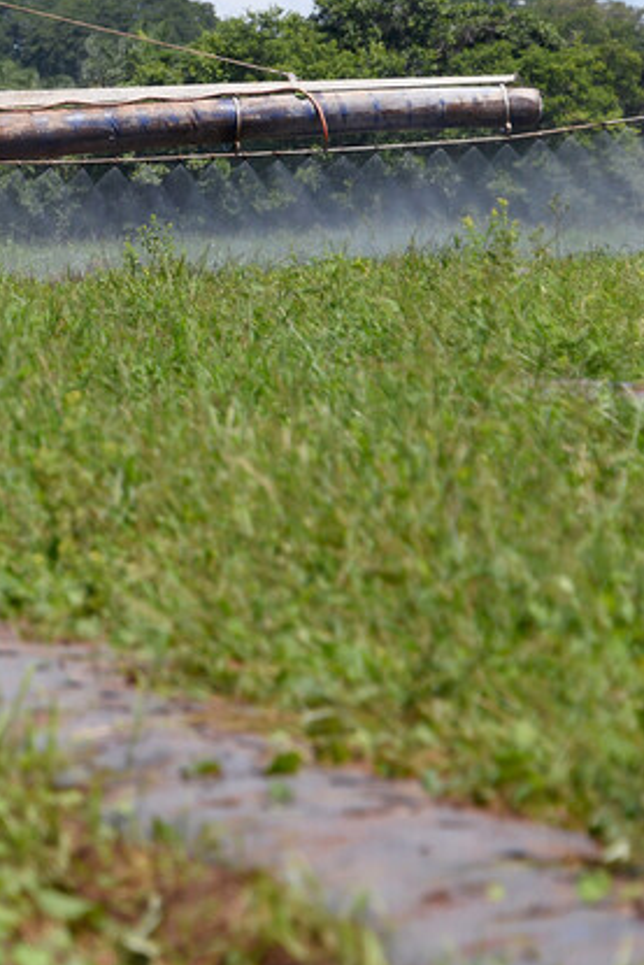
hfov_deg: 3.4
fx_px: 10938
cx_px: -377
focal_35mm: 408
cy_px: 190
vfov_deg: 5.0
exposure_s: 1/2000
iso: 400
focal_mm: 160
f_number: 5.6
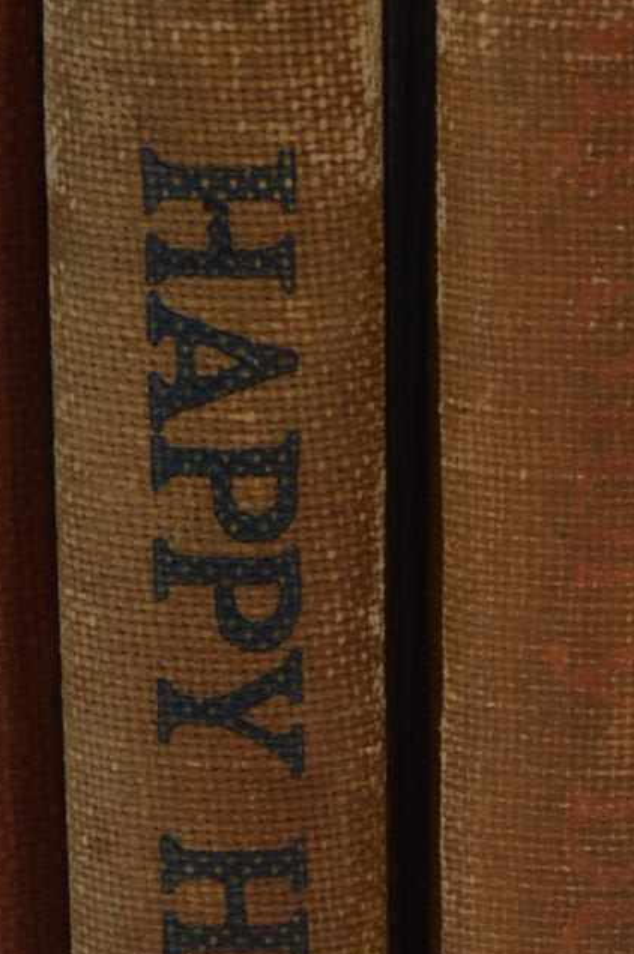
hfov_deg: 5.1
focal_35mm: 270
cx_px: 651
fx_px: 7148
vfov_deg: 7.4
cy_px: 1765
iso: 100
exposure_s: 1/60
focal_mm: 38
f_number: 11
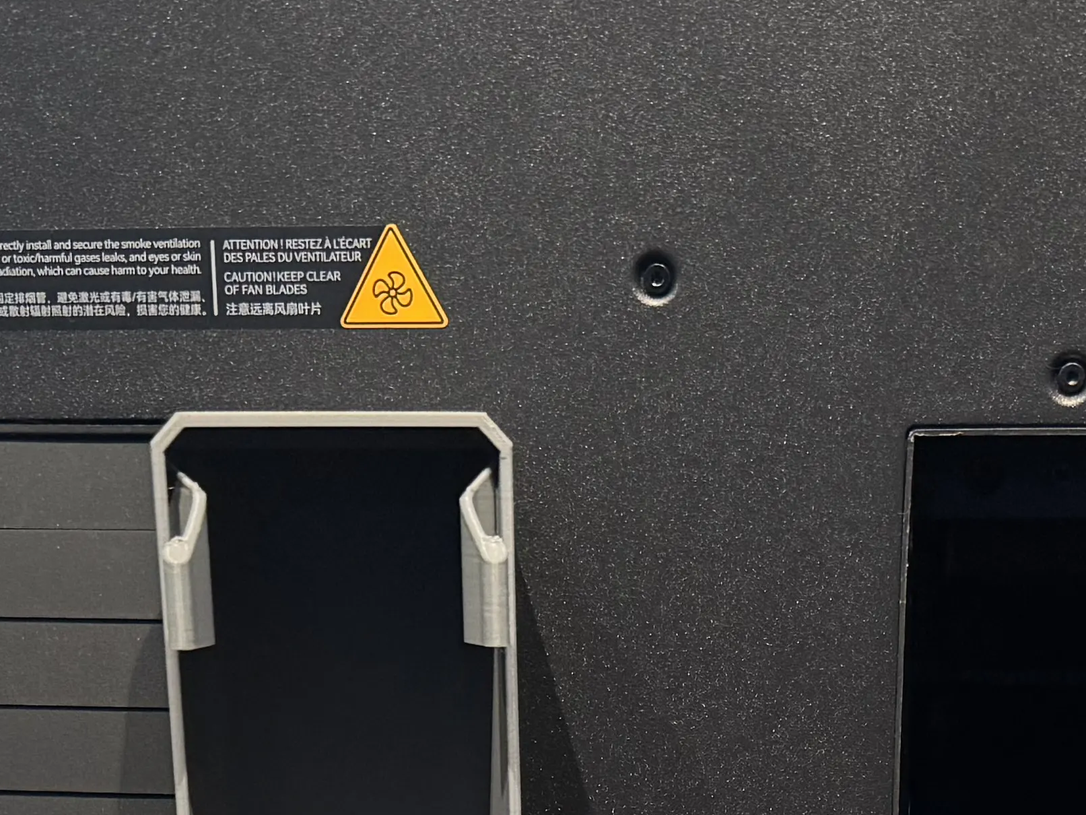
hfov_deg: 23.0
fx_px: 2667
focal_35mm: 85
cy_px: 1425
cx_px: 642
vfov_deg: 15.2
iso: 160
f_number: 1.78
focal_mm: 6.76
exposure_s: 1/60
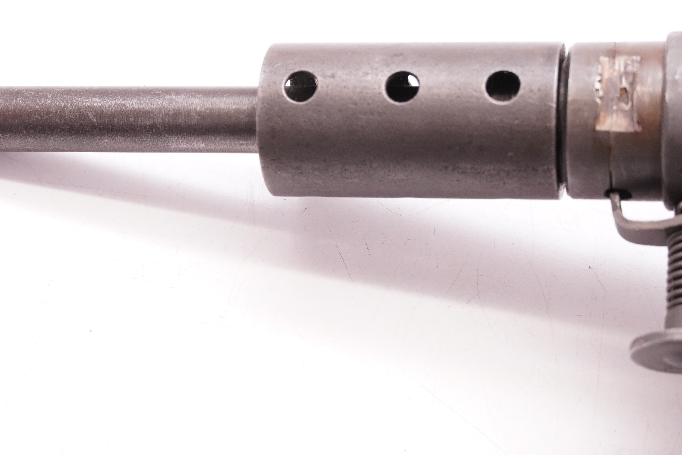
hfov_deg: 22.4
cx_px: 335
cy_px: 240
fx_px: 1725
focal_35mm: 91
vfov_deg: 15.0
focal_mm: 48
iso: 1250
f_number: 5.6
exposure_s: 1/160
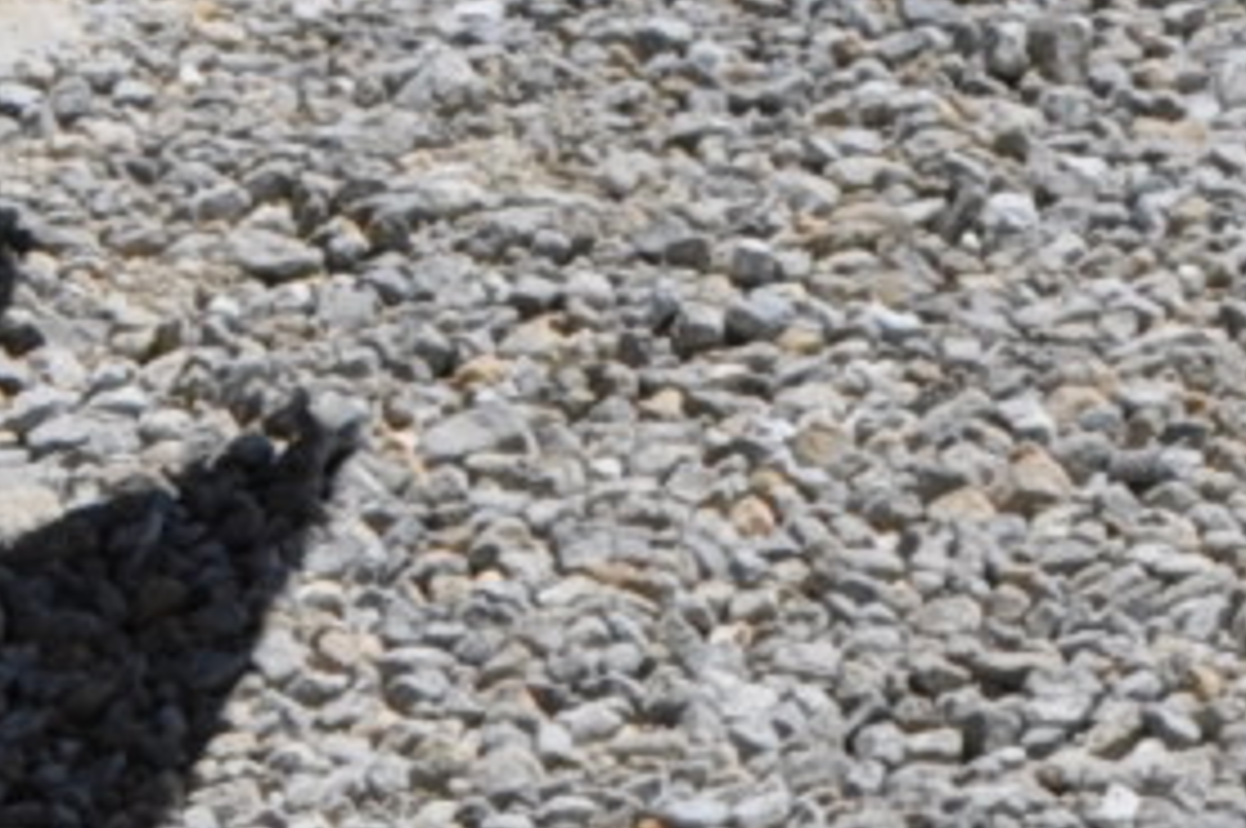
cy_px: -2300
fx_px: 10440
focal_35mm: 302
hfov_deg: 6.2
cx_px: 4012
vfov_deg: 4.3
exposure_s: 1/400
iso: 200
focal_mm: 26
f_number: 10
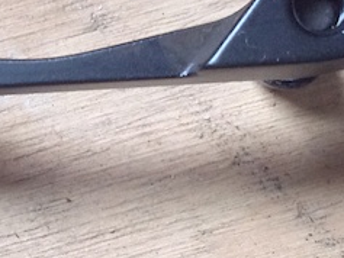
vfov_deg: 13.7
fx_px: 1074
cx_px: 46
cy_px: 52
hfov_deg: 18.0
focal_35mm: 108
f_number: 2.4
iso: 100
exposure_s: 1/24
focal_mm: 3.3
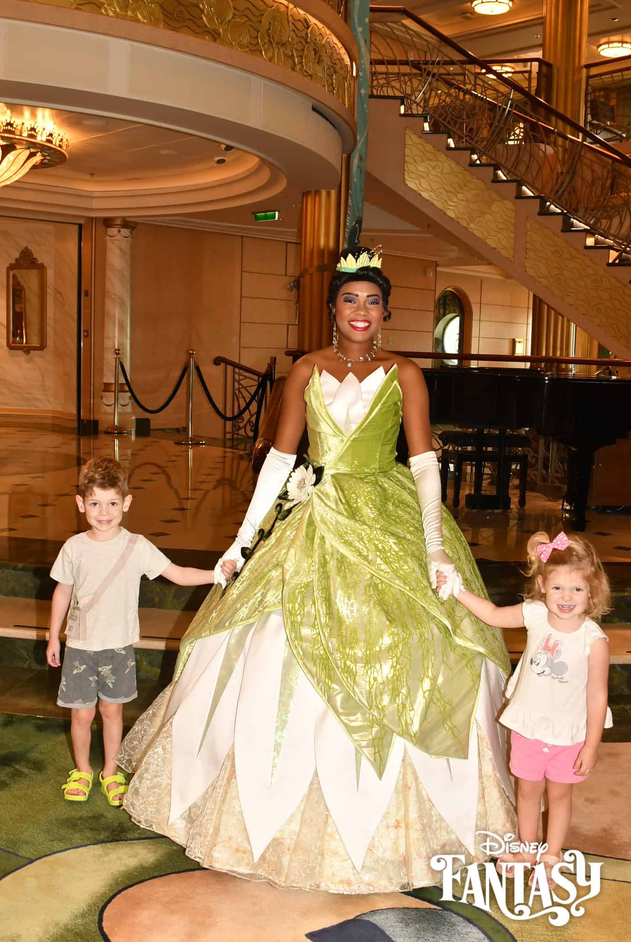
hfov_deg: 36.0
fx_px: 970
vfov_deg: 51.8
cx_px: 314
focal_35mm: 37
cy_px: 483
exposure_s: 1/60
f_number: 5.6
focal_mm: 18
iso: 640
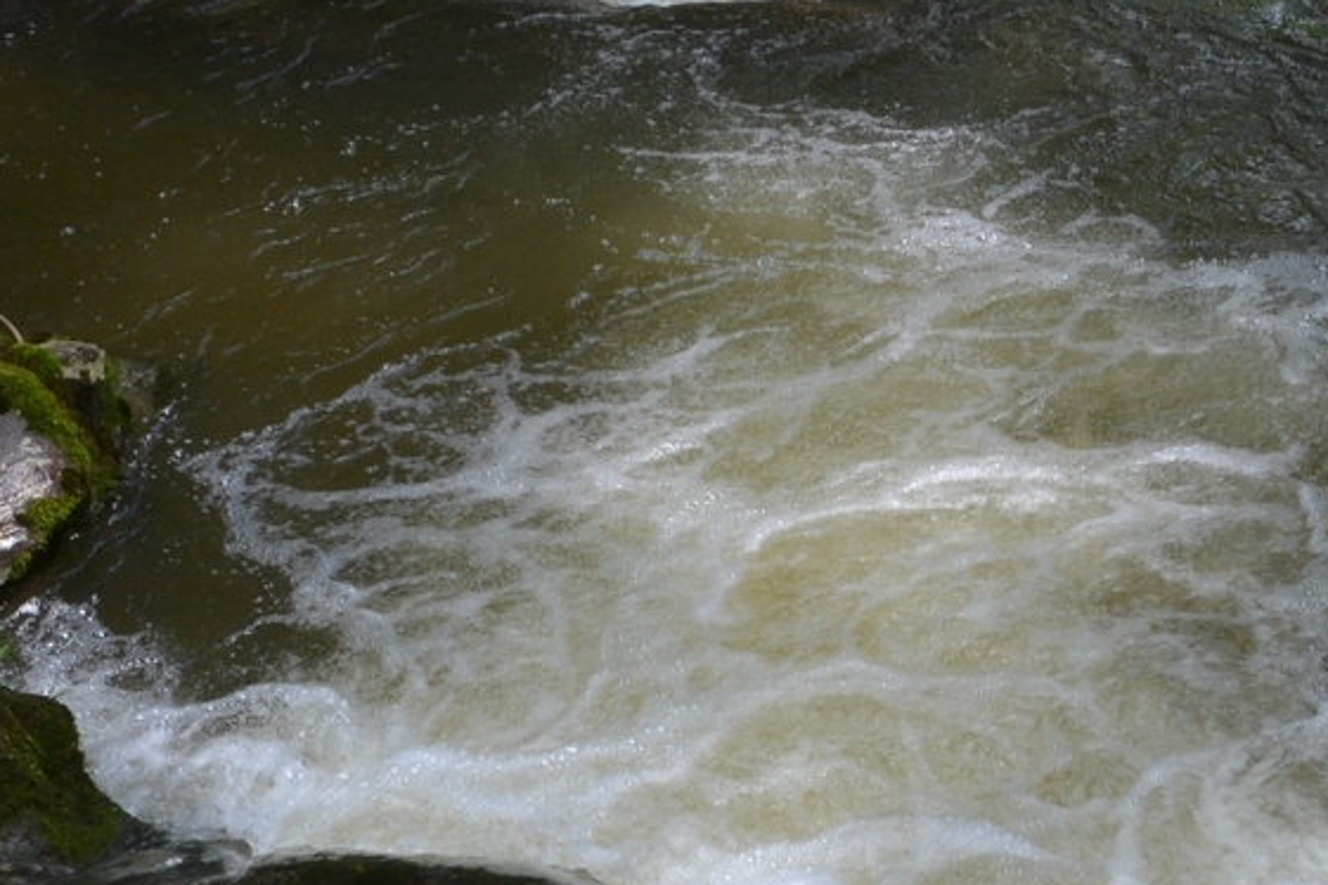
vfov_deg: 12.9
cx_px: 1001
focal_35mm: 104
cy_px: -95
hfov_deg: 19.5
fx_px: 3836
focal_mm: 24
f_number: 8
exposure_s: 1/60
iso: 200
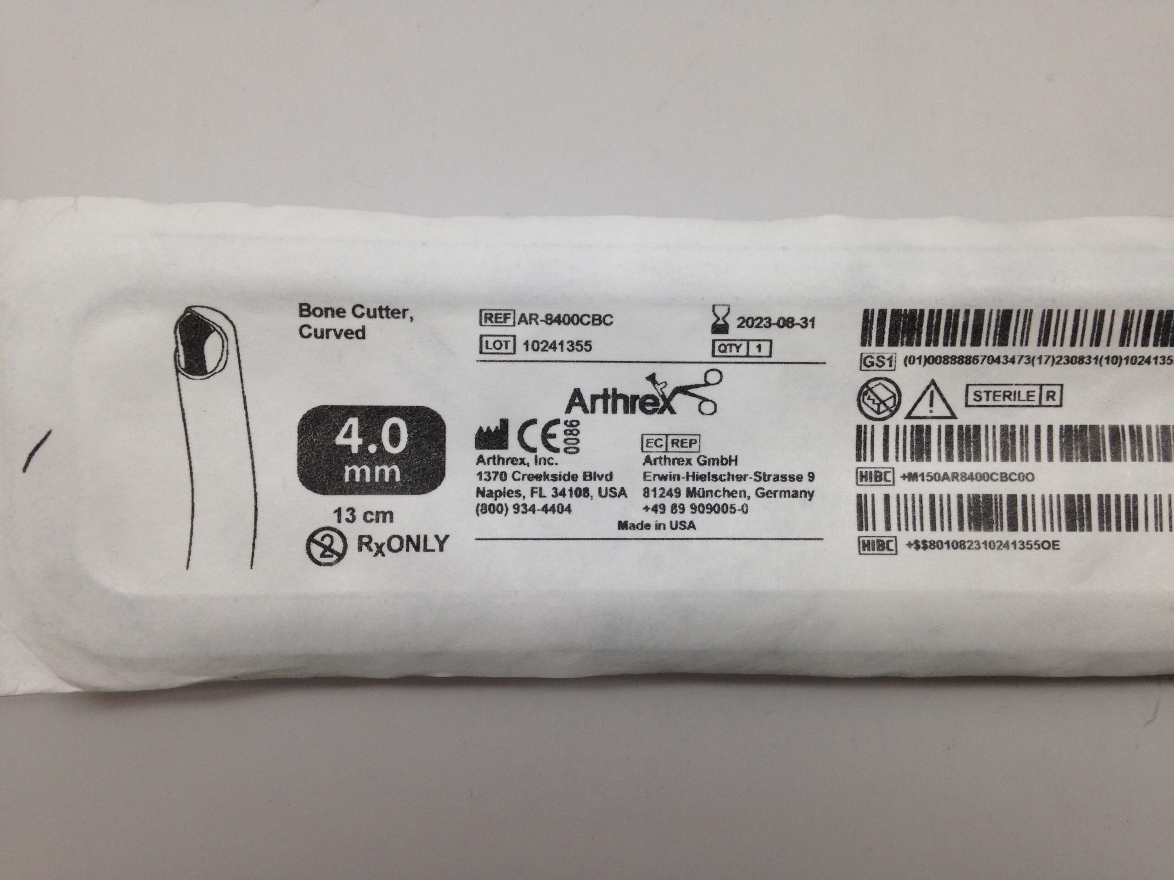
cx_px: 587
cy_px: 440
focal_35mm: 33
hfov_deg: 55.4
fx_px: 1119
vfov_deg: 42.9
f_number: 2.4
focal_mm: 4.12
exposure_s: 1/60
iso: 50
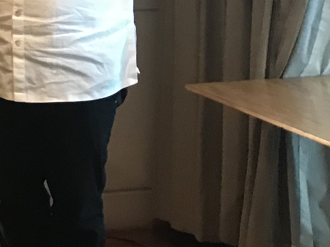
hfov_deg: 14.5
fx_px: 1116
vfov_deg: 11.8
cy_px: -189
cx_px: -293
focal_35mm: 117
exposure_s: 1/13
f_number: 1.8
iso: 100
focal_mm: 3.99
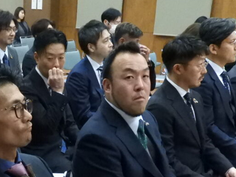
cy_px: 152
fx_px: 491
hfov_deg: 26.3
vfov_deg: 20.1
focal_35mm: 72
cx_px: 33
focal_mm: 4.3
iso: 1600
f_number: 3.3
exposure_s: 1/80
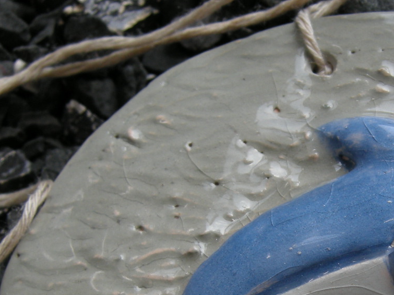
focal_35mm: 95
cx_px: 356
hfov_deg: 20.2
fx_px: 1081
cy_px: 316
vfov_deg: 15.2
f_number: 3
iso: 64
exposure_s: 1/65.5
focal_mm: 7.5
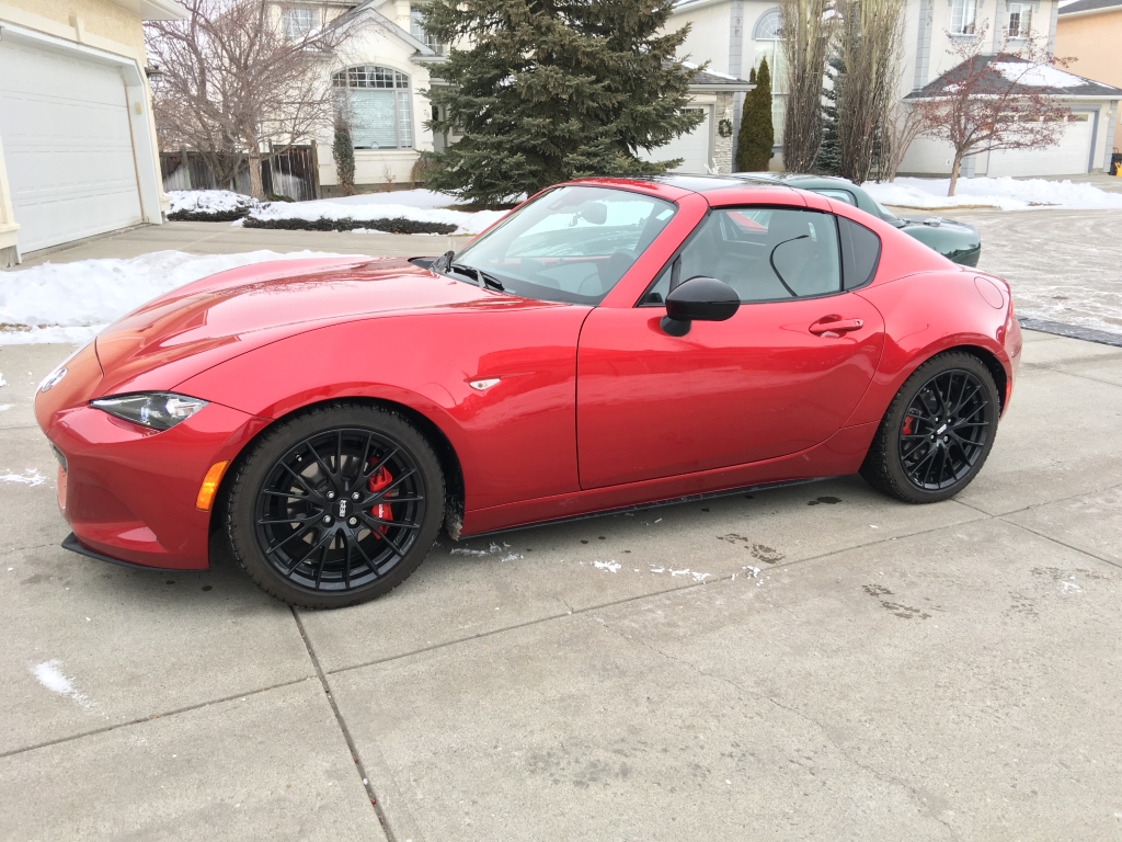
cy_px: 421
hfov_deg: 61.7
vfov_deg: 48.2
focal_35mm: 29
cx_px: 561
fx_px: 940
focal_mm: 4.15
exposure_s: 1/60
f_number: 2.2
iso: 25
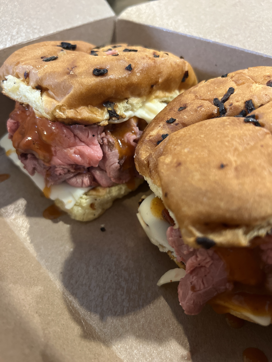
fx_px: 272
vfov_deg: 67.3
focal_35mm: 26
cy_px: 181
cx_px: 136
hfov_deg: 53.1
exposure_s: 1/40
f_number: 1.5
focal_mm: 5.7
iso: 400
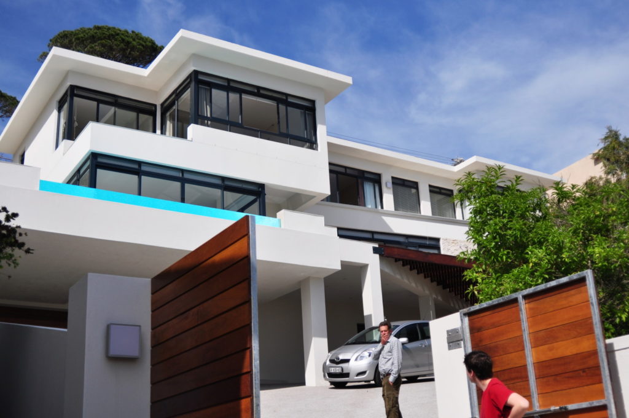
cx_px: 314
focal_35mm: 42
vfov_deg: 31.8
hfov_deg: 46.5
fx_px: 733
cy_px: 209
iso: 200
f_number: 3.5
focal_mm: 28
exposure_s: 1/4000
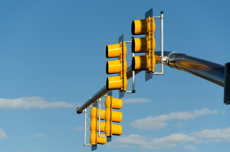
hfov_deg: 8.1
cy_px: 76
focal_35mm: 255
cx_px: 115
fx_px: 1626
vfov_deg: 5.4
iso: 100
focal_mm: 170
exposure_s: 1/160
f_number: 7.1
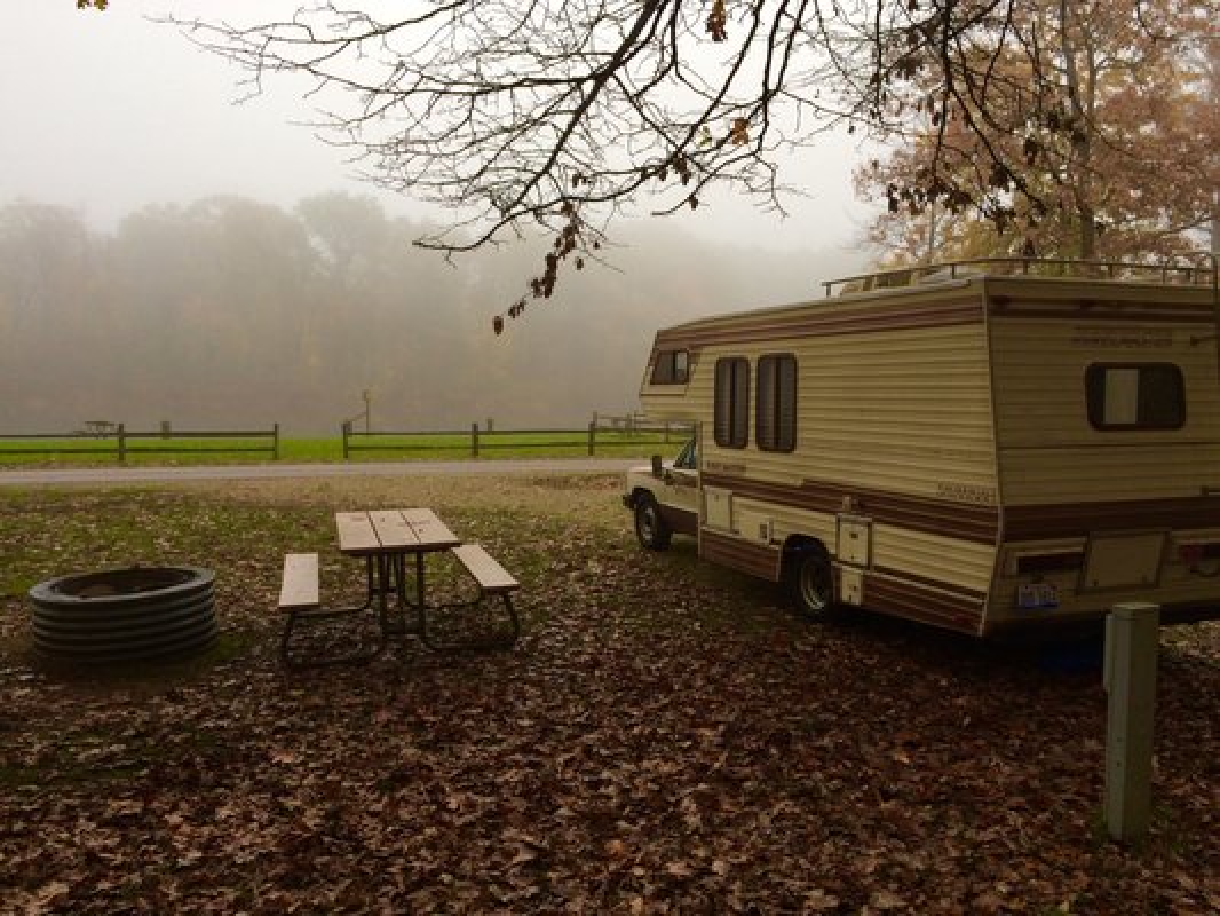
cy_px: 458
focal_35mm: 29
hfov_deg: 61.6
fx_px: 1022
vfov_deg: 48.2
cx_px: 610
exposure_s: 1/120
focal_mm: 4.15
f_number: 2.2
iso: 40
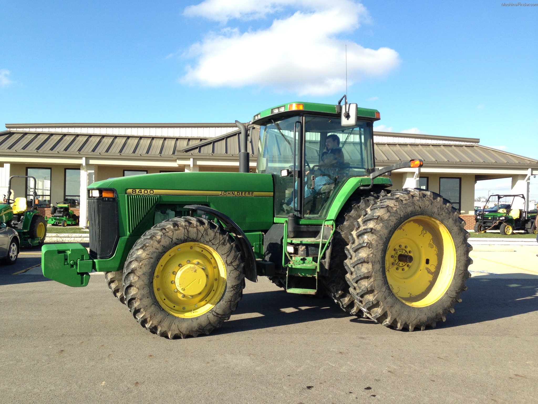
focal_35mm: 33
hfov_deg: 55.4
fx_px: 513
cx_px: 269
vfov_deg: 42.9
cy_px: 202
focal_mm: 4.12
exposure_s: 1/742
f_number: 2.4
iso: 50
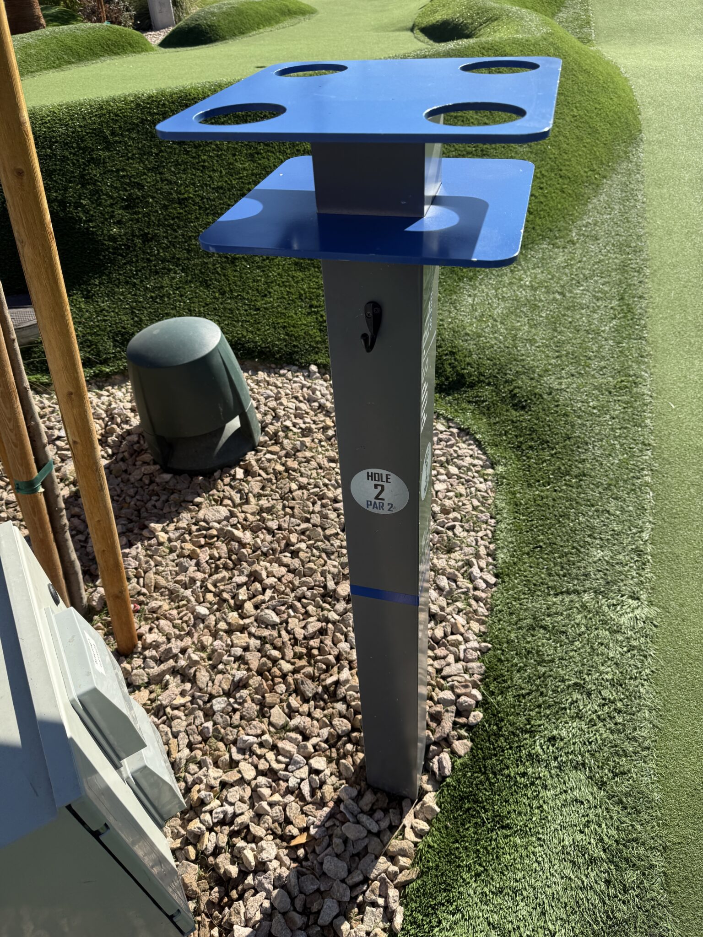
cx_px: 352
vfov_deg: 71.6
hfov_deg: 56.8
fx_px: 650
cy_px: 468
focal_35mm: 24
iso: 80
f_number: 1.78
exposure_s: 1/2801
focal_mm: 6.76
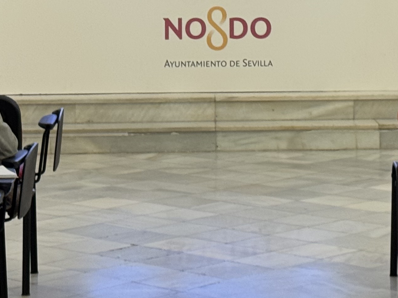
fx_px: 1736
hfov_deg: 13.1
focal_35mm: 151
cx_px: 261
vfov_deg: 9.7
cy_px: -44
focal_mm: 6.76
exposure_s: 1/50
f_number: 1.78
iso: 100
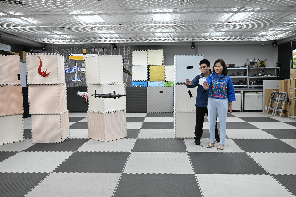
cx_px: 148
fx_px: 247
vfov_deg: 43.6
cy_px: 98
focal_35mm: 30
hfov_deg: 61.9
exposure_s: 1/200
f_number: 5
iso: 3200
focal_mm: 30
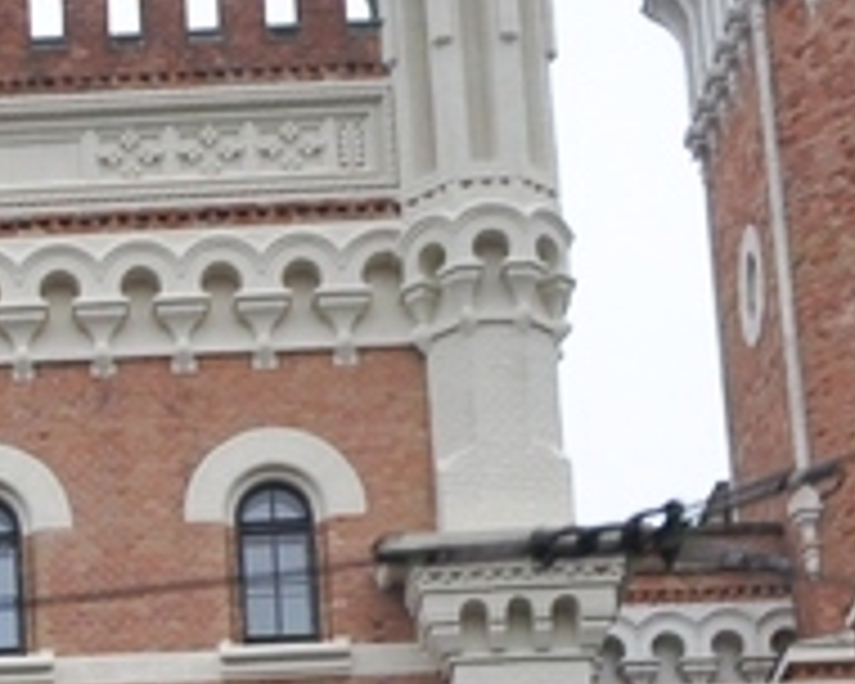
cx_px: -526
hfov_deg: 11.4
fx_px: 4049
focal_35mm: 160
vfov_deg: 9.4
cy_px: 1019
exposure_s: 1/125
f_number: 5.6
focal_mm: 18
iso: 280
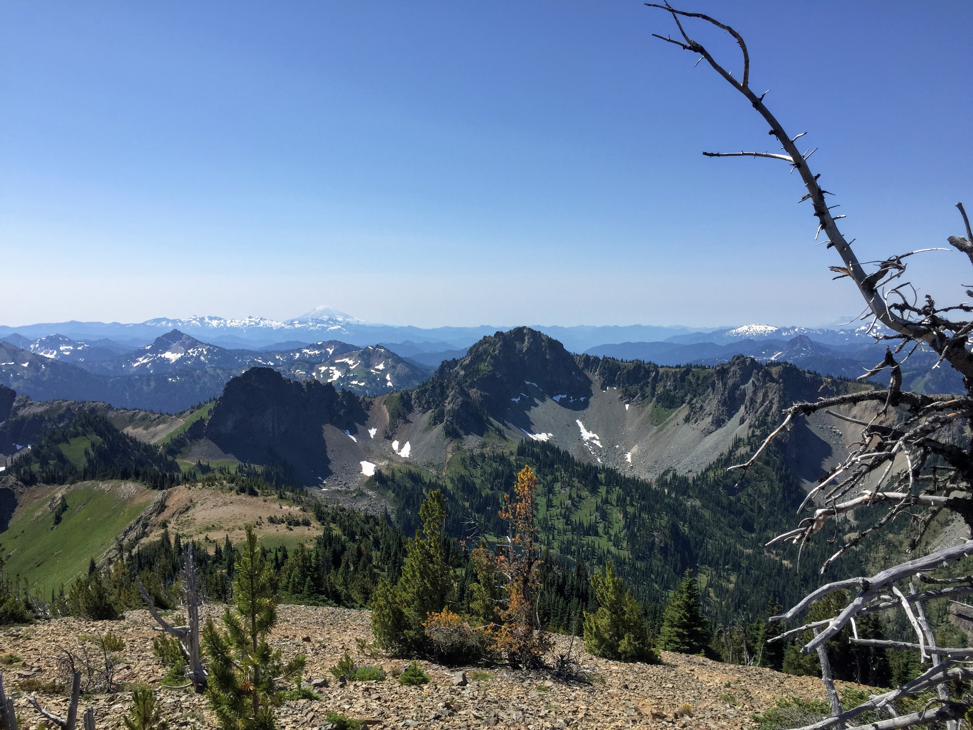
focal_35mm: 29
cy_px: 365
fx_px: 815
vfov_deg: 48.2
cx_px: 486
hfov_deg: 61.7
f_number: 2.2
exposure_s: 1/2639
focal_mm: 4.15
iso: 32
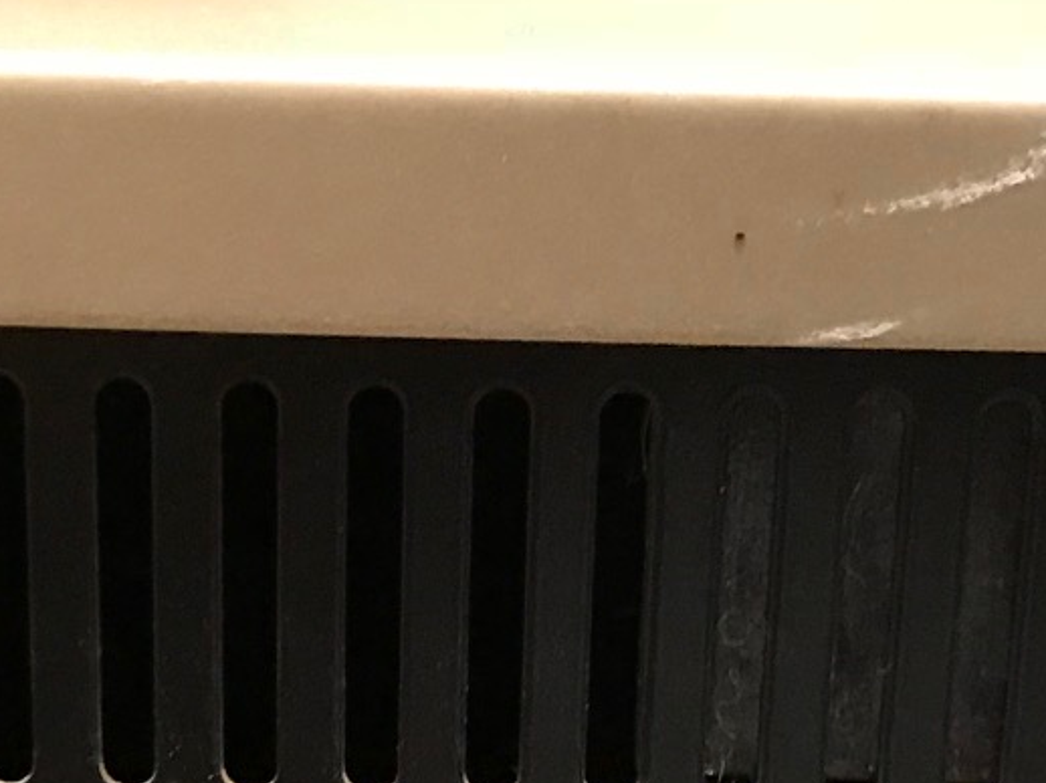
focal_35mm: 109
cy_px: 1078
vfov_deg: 13.0
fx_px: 3292
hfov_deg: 18.0
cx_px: 473
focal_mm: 3.99
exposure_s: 1/4
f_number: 1.8
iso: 100
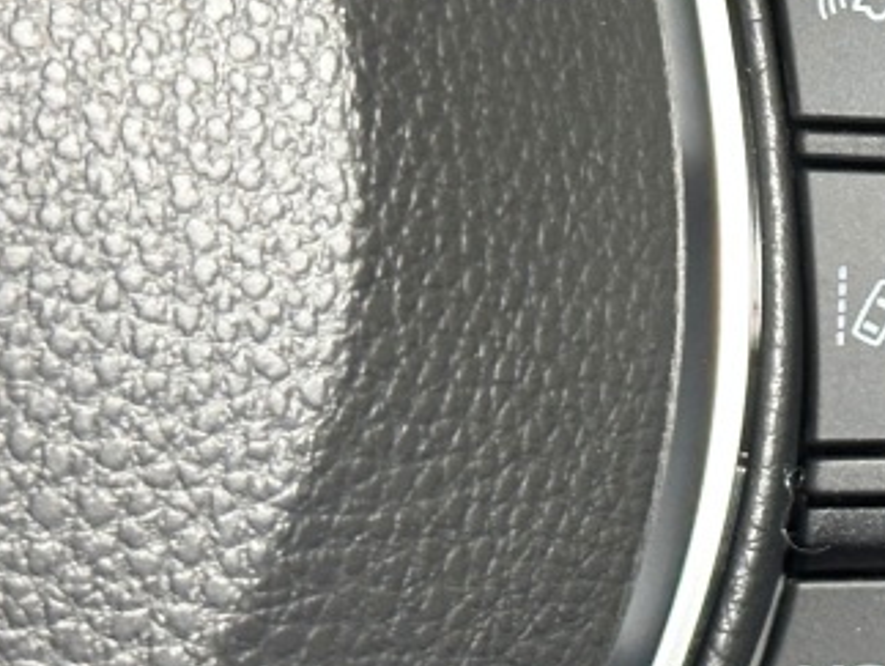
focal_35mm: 152
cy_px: 178
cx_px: 1189
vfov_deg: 9.8
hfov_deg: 12.5
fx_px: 3890
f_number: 1.78
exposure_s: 1/40
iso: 320
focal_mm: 6.86
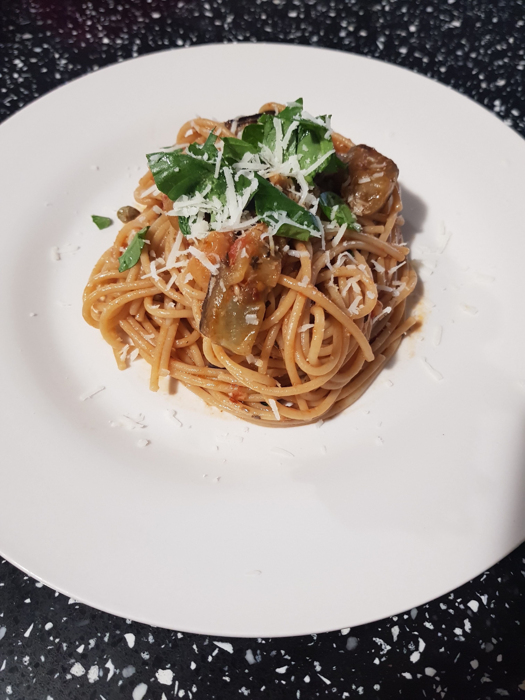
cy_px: 350
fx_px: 526
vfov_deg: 67.3
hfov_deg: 53.1
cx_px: 262
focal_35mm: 26
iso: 250
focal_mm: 4.2
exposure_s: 1/17
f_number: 1.7
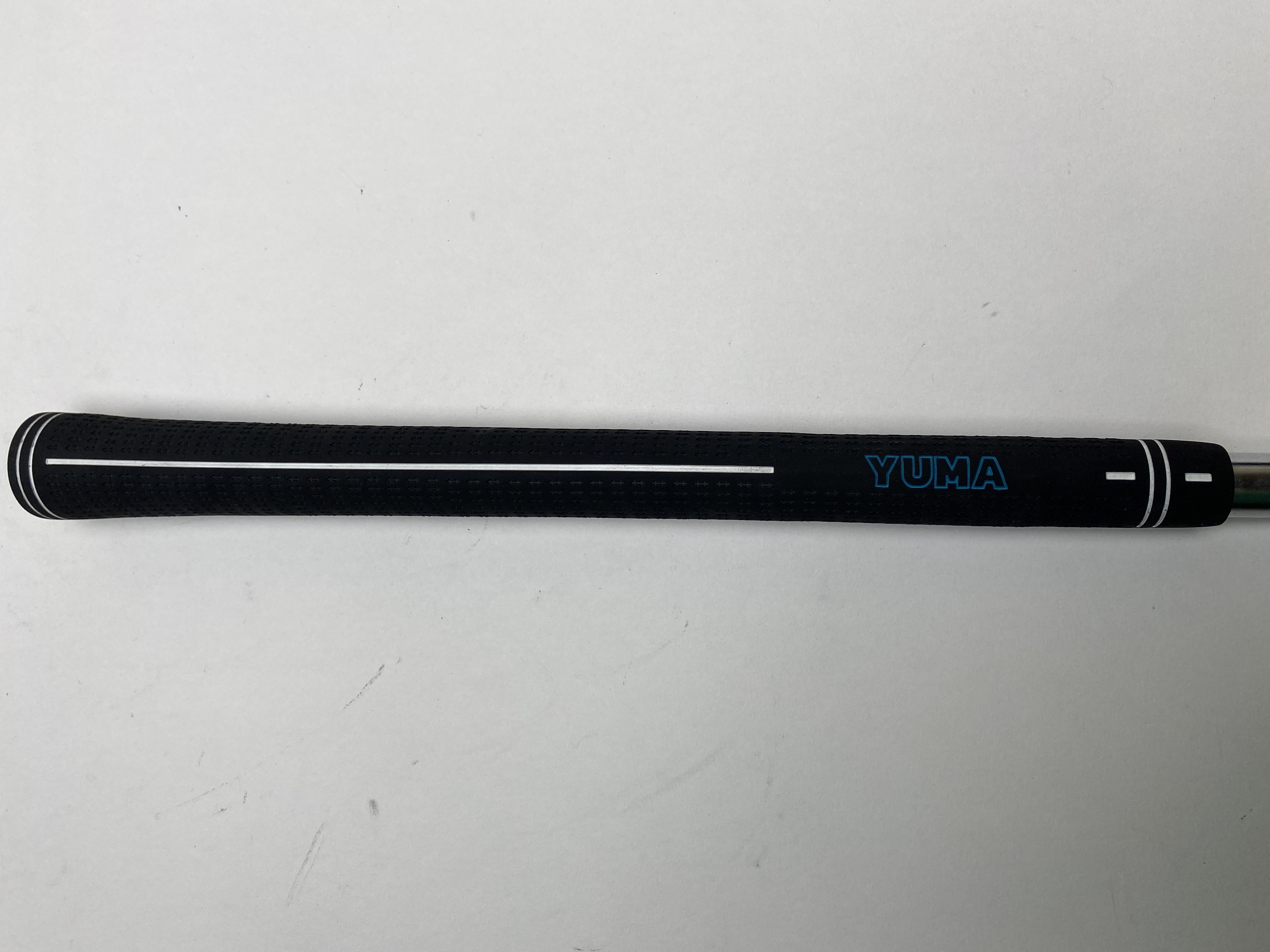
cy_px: 476
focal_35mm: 26
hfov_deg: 67.3
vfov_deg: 53.1
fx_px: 954
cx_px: 635
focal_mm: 4.25
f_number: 1.8
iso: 32
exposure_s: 1/465
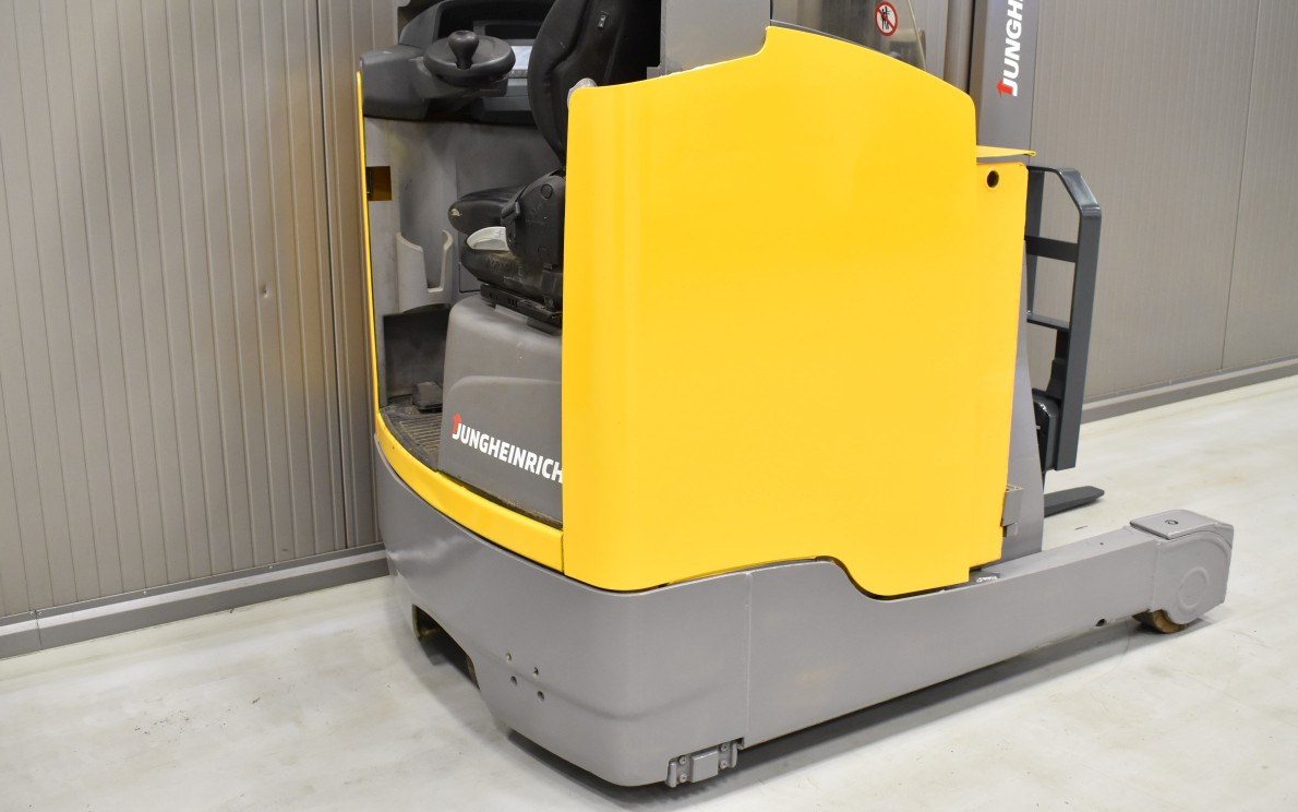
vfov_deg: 34.4
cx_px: 647
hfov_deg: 52.7
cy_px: 385
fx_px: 1309
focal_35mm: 37
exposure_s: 1/25
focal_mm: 24
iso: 1600
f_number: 5.6
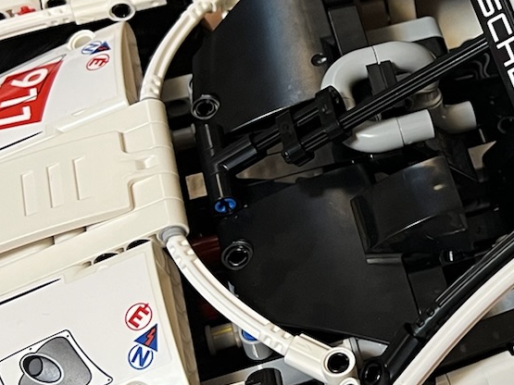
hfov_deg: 19.6
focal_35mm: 96
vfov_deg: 15.3
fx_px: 1425
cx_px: 558
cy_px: 68
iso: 160
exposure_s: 1/60
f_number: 1.5
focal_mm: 5.7
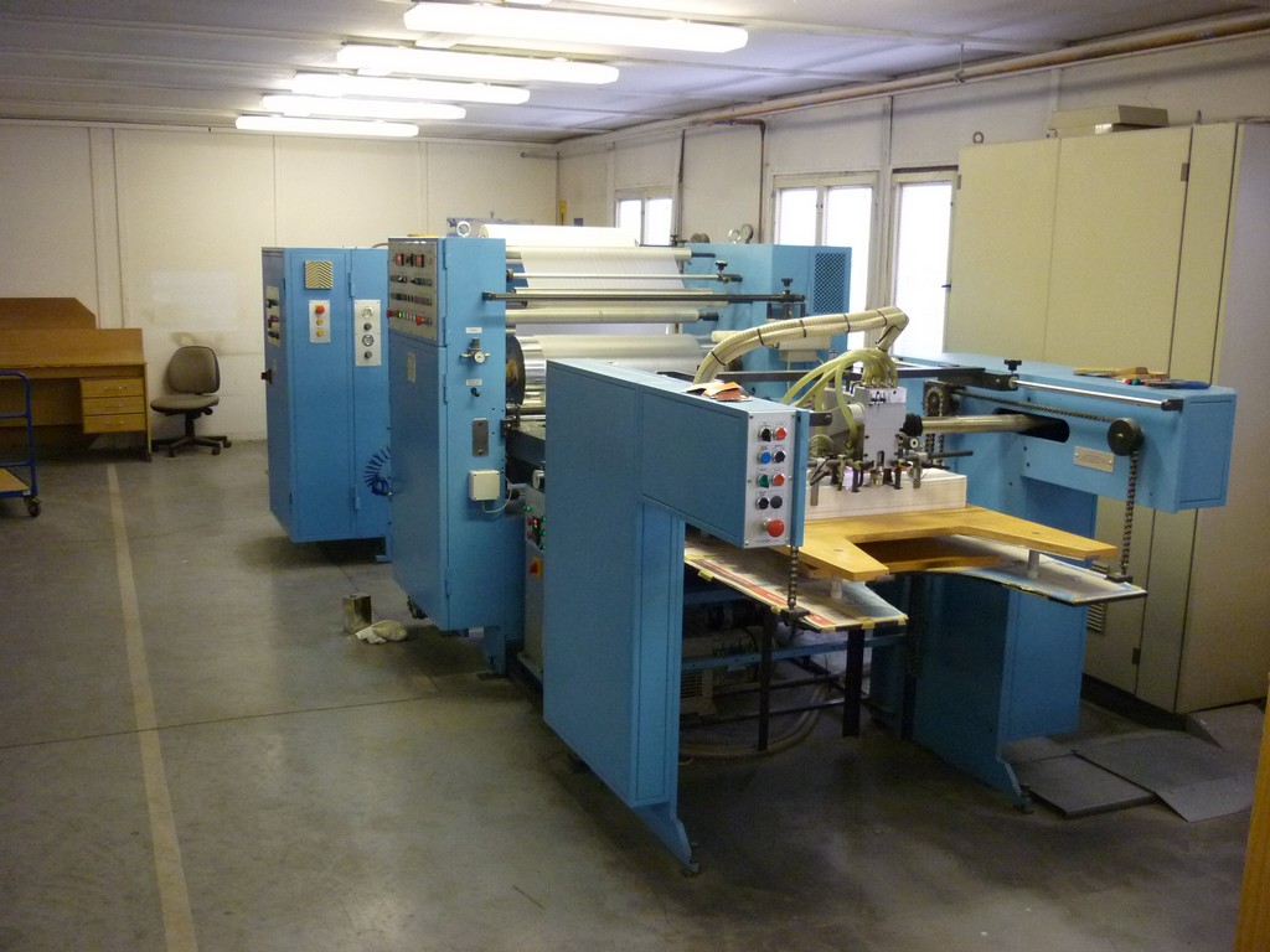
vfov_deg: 42.9
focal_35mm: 33
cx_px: 635
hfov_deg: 55.4
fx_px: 1211
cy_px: 476
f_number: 2.8
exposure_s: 1/25
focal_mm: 5.5
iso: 400
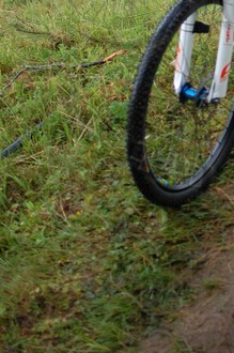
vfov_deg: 15.6
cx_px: 232
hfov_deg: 10.7
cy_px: -51
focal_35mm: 127
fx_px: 1244
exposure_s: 1/3200
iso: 800
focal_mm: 35
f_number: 2
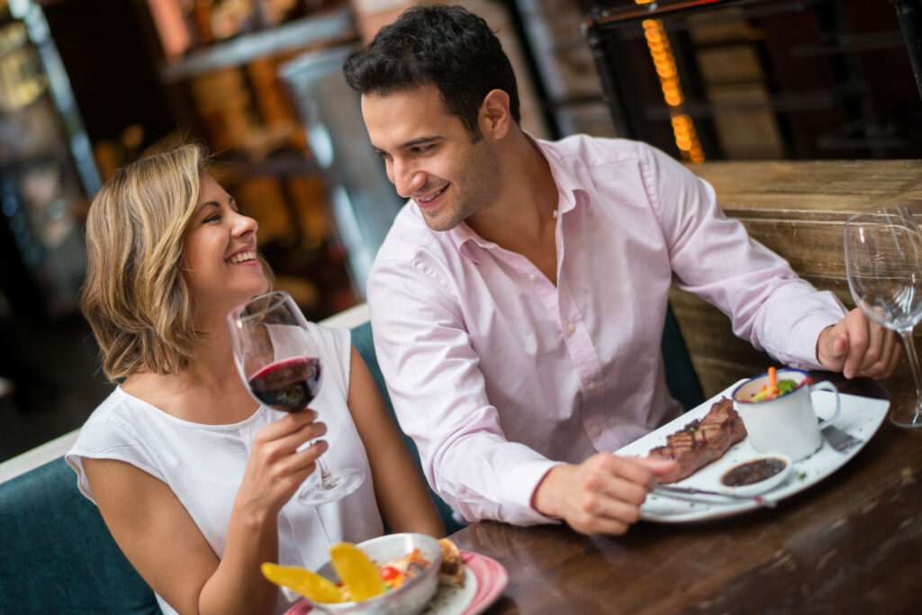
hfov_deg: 34.5
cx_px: 461
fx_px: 1486
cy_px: 308
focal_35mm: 58
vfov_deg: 23.4
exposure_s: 1/160
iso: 800
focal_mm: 58
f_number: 1.4
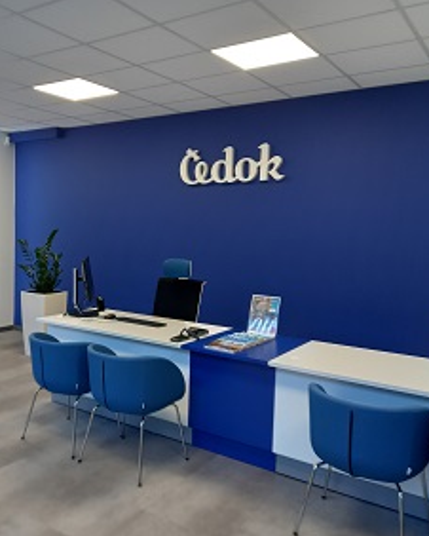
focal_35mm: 33
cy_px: 268
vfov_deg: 54.2
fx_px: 523
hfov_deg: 43.4
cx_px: 118
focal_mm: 4.6
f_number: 2
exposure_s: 1/59
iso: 125
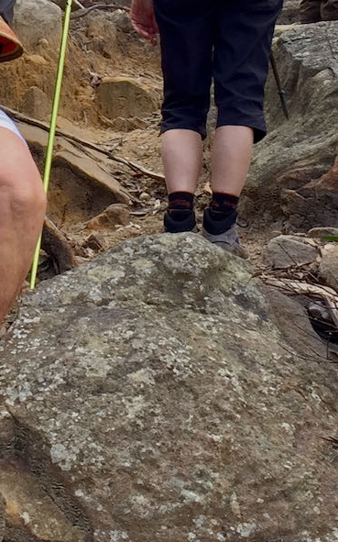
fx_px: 1534
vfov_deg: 19.0
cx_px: 48
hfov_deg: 12.5
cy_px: -97
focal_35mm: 104
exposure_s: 1/102
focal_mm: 4.15
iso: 32
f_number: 2.2
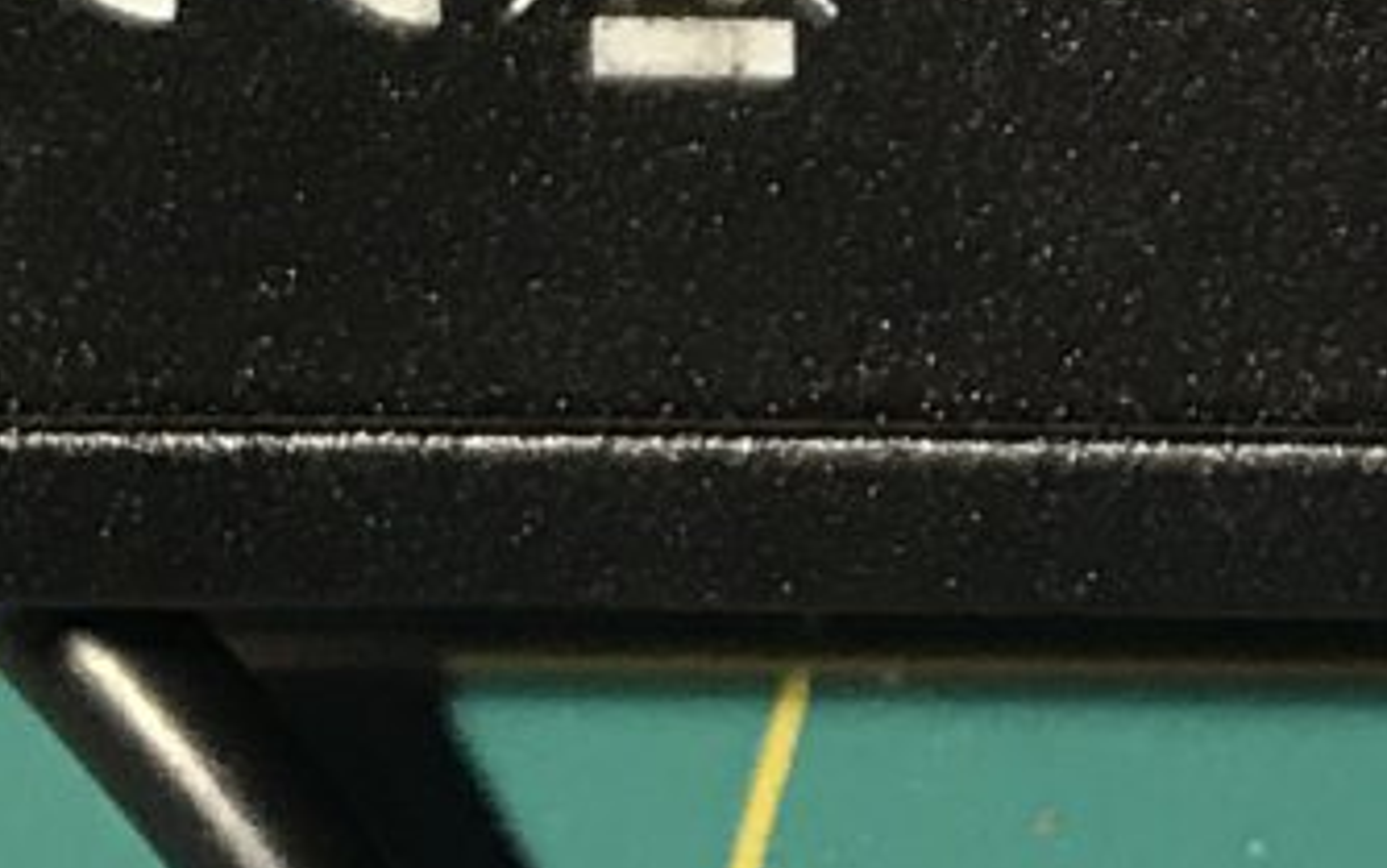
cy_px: -1923
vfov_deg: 6.5
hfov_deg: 10.5
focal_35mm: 182
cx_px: 2882
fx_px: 6882
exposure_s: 1/17
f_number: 1.8
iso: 40
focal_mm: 3.99
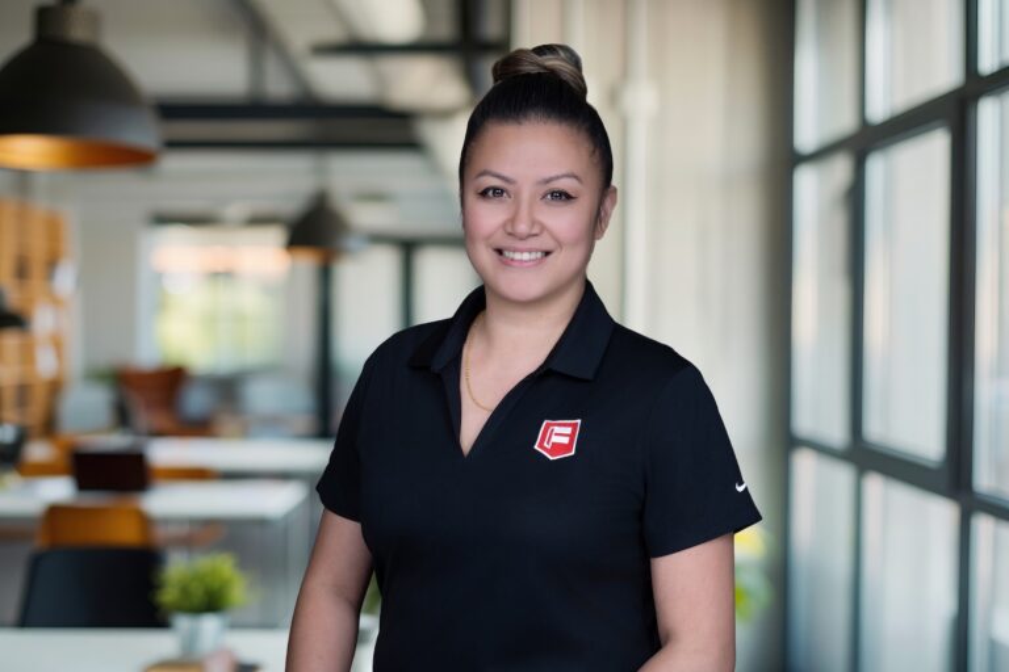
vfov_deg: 23.4
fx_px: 1625
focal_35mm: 58
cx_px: 504
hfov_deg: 34.5
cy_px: 336
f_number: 9
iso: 320
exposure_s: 1/160
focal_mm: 58
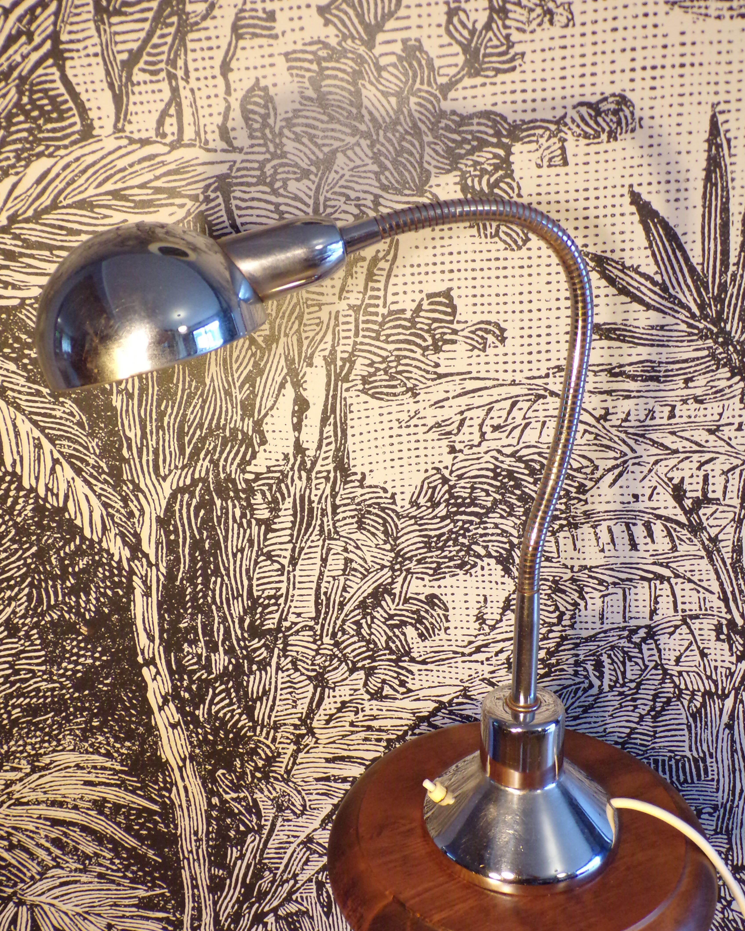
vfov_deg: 52.8
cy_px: 456
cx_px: 366
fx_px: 937
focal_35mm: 34
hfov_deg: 43.4
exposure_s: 1/17
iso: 400
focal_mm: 5.8
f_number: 3.2
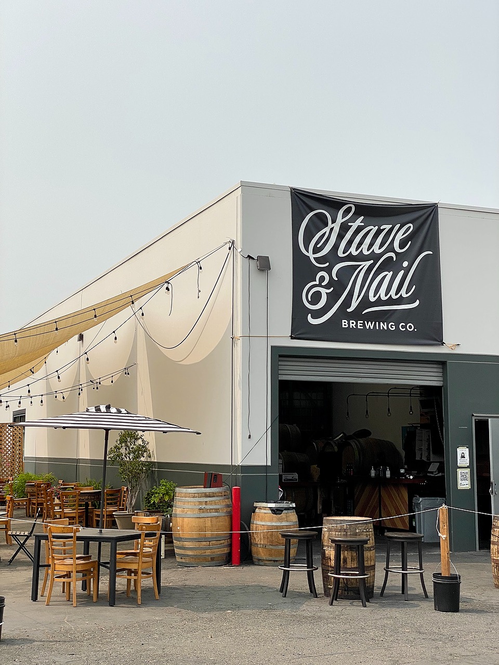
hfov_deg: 28.0
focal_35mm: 52
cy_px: 332
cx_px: 250
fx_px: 999
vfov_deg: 36.8
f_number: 2
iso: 20
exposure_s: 1/2817
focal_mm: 6
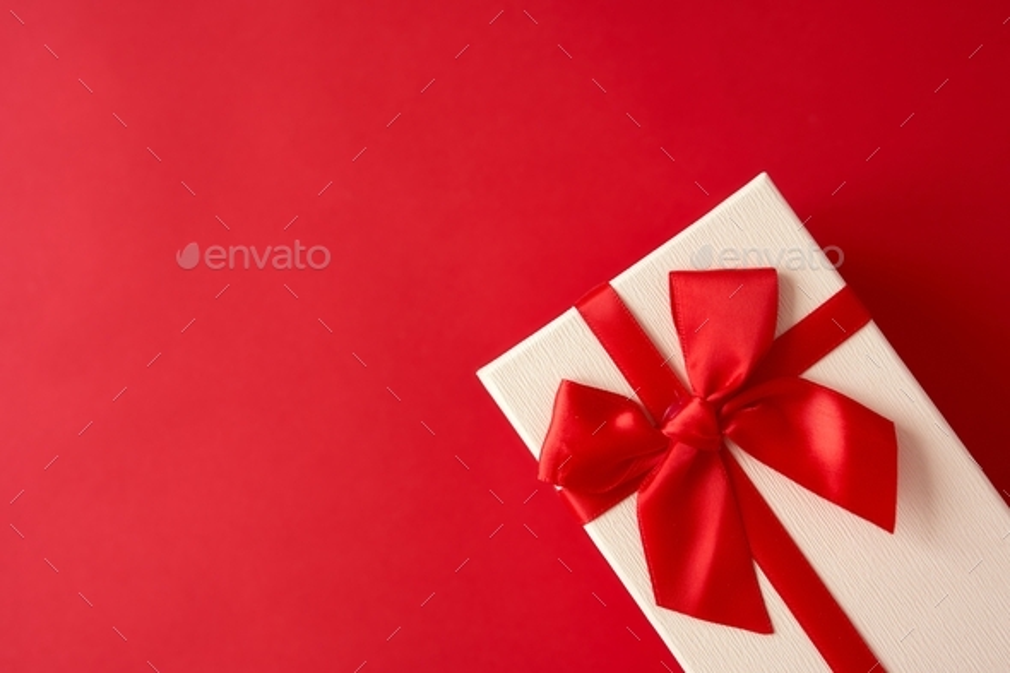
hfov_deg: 54.4
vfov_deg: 37.8
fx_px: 982
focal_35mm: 35
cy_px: 336
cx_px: 505
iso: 125
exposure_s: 1/200
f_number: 3.2
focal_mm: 35
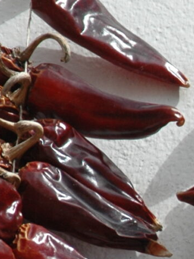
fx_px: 6132
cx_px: 484
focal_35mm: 821
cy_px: 307
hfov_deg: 1.8
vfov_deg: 2.4
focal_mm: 105
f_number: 7.1
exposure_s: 1/800
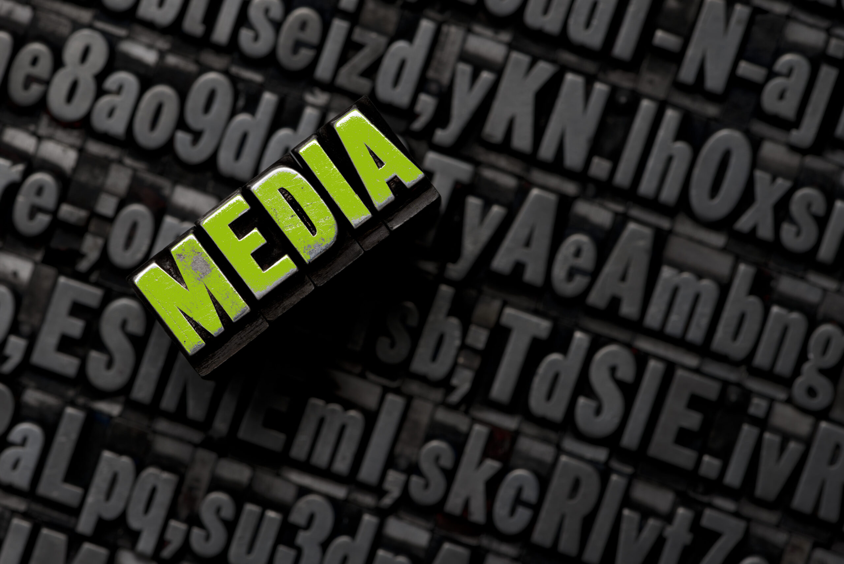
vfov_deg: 13.1
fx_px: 2463
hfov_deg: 19.4
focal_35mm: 105
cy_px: 282
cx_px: 422
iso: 100
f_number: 16
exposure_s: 1/125
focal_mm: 105
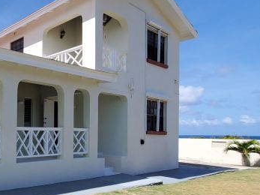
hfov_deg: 44.8
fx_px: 225
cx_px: -28
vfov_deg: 46.1
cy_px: 130
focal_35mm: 30
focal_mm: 1.8
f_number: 2.2
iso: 50
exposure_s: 1/1016
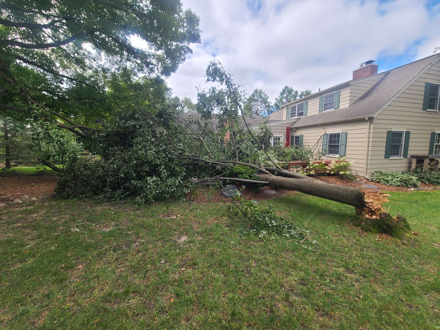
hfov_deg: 106.2
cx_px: 220
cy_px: 165
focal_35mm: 13
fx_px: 165
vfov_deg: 89.9
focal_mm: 2.2
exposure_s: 1/542
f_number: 2.2
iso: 50
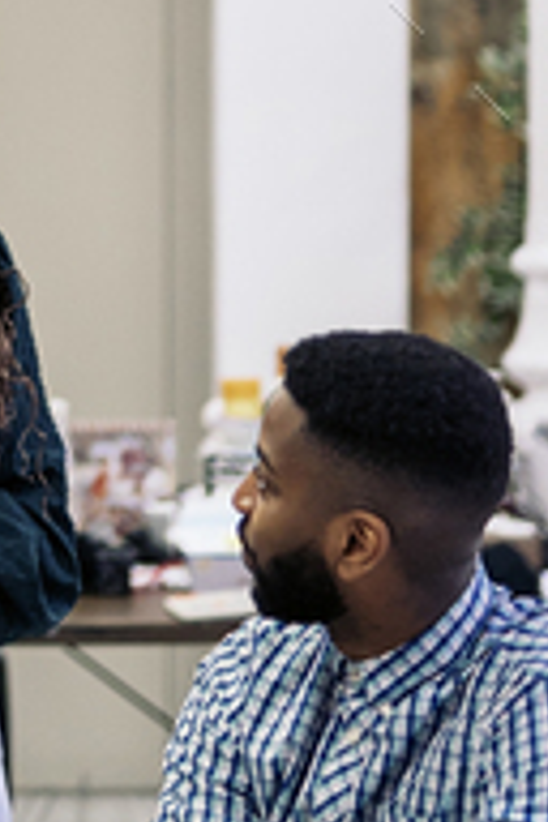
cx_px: -514
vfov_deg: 8.8
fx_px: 5274
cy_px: -272
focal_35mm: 231
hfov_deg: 5.8
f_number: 1.4
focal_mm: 50
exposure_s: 1/200
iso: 800
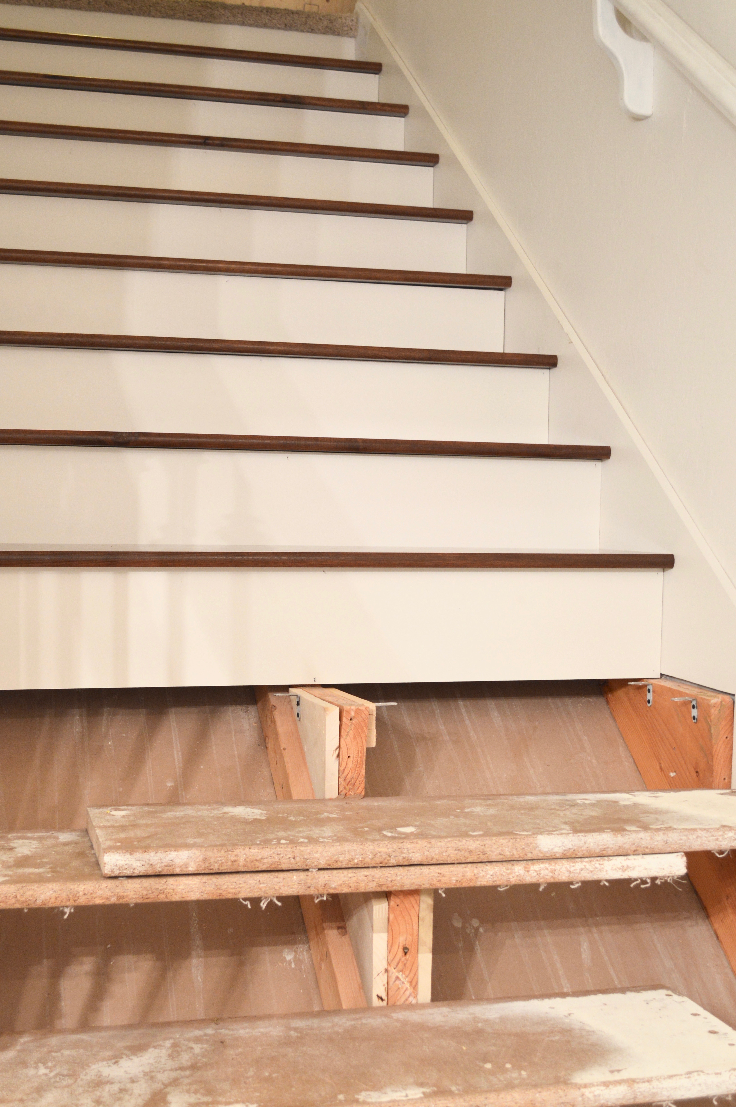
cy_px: 616
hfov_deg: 30.4
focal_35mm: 44
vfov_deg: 44.5
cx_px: 322
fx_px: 1352
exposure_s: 1/8
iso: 400
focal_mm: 24
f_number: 4
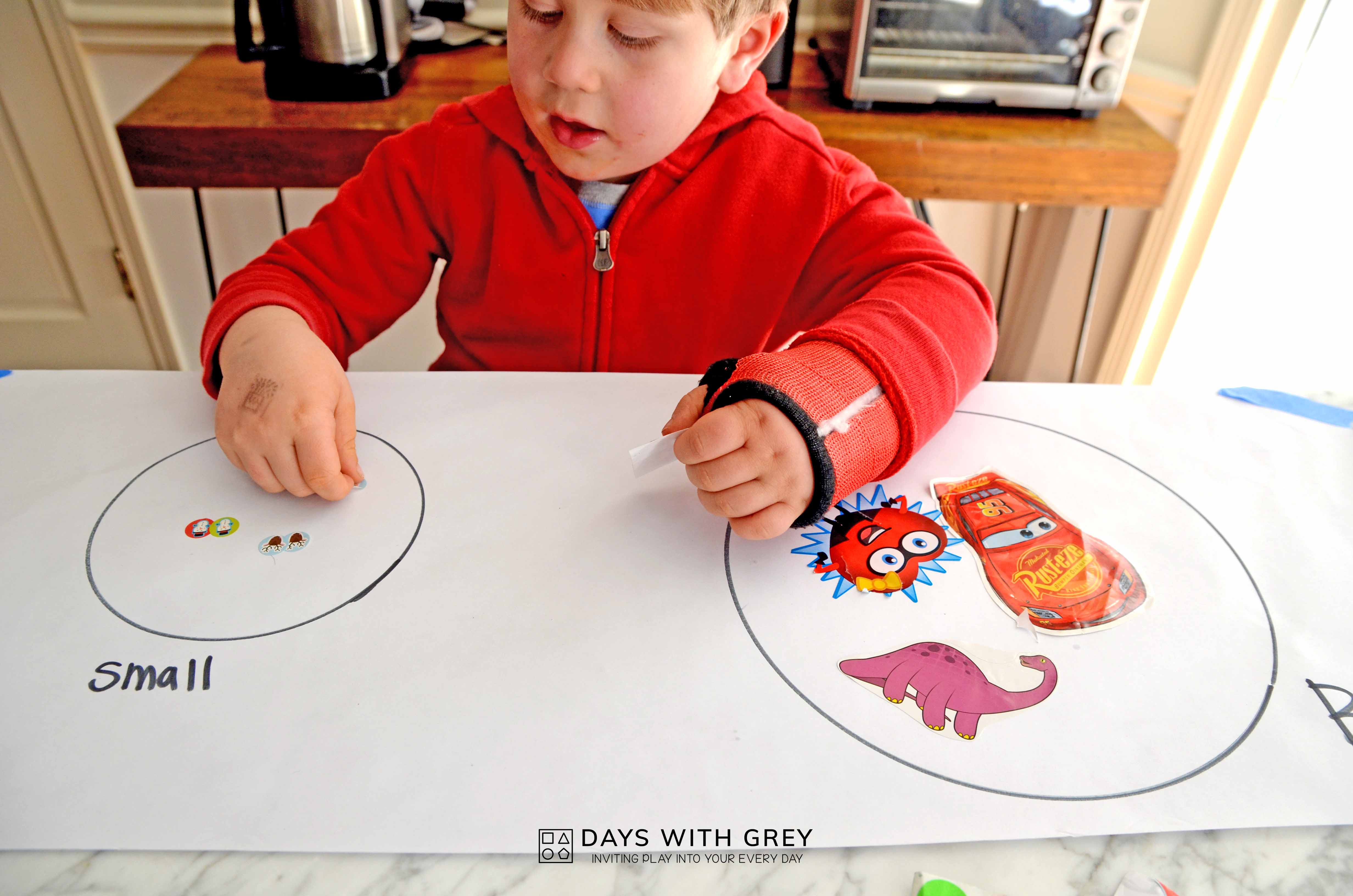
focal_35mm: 26
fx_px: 956
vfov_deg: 50.2
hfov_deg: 70.5
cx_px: 676
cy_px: 448
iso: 400
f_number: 4.5
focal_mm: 17
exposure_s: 1/80
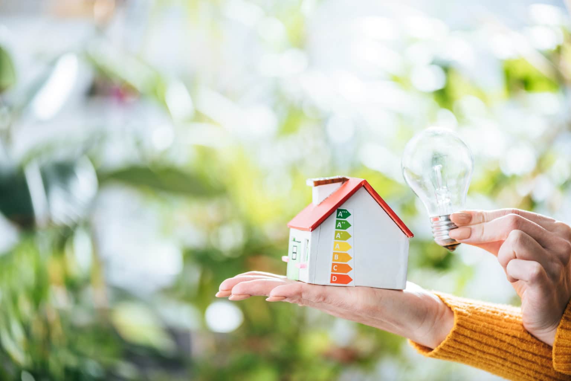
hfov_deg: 19.5
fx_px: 1666
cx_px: 286
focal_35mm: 105
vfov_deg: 13.0
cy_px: 190
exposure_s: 1/200
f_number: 3
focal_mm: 105
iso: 320
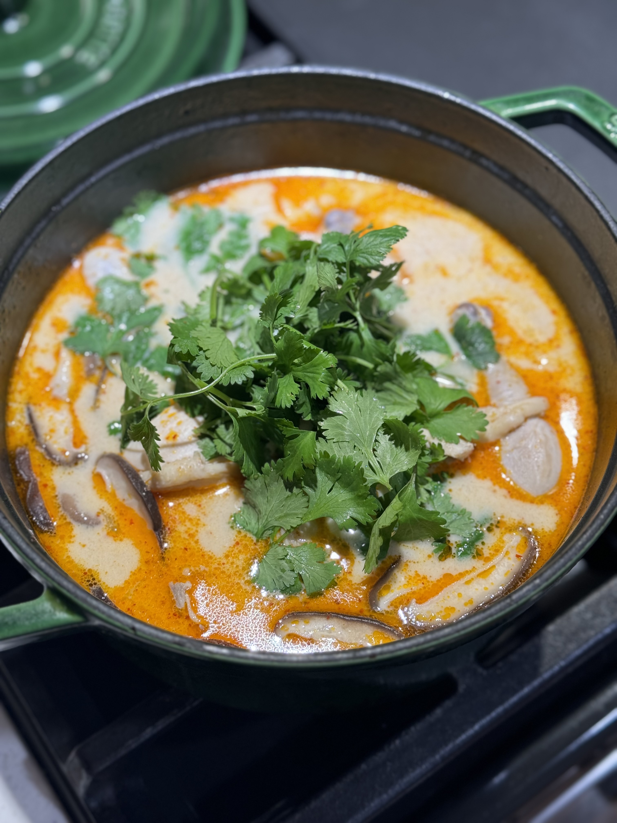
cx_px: 308
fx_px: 1141
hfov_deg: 30.3
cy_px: 412
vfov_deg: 39.7
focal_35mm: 48
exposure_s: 1/60
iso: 50
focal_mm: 6.86
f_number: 1.78
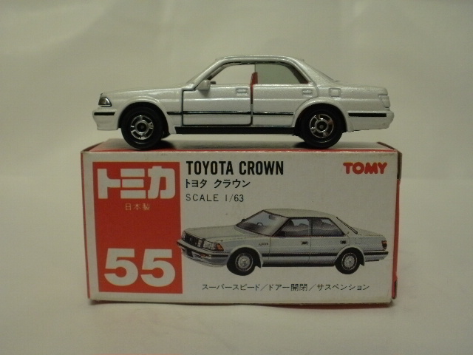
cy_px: 178
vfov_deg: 32.9
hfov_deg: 42.9
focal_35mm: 44
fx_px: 601
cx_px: 236
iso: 125
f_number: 4
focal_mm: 7.7
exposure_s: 1/20
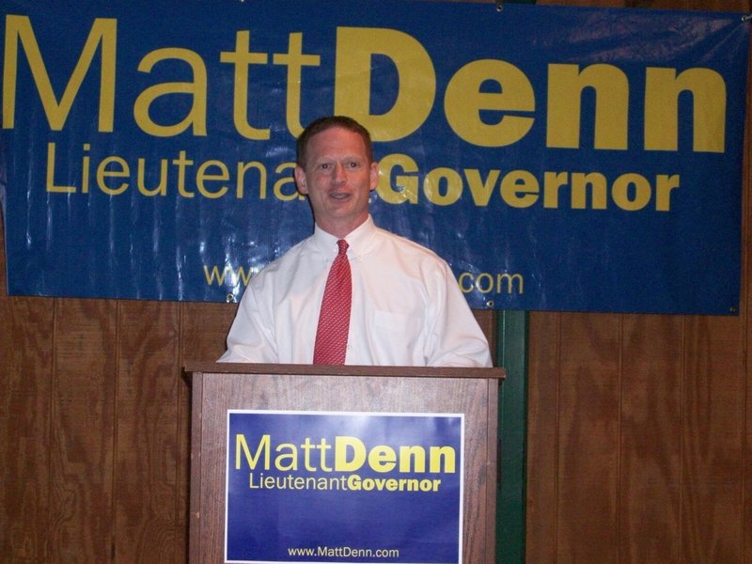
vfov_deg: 27.5
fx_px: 1151
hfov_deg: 36.2
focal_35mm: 53
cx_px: 376
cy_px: 282
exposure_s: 1/70.6
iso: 320
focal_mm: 8.8
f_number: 3.6
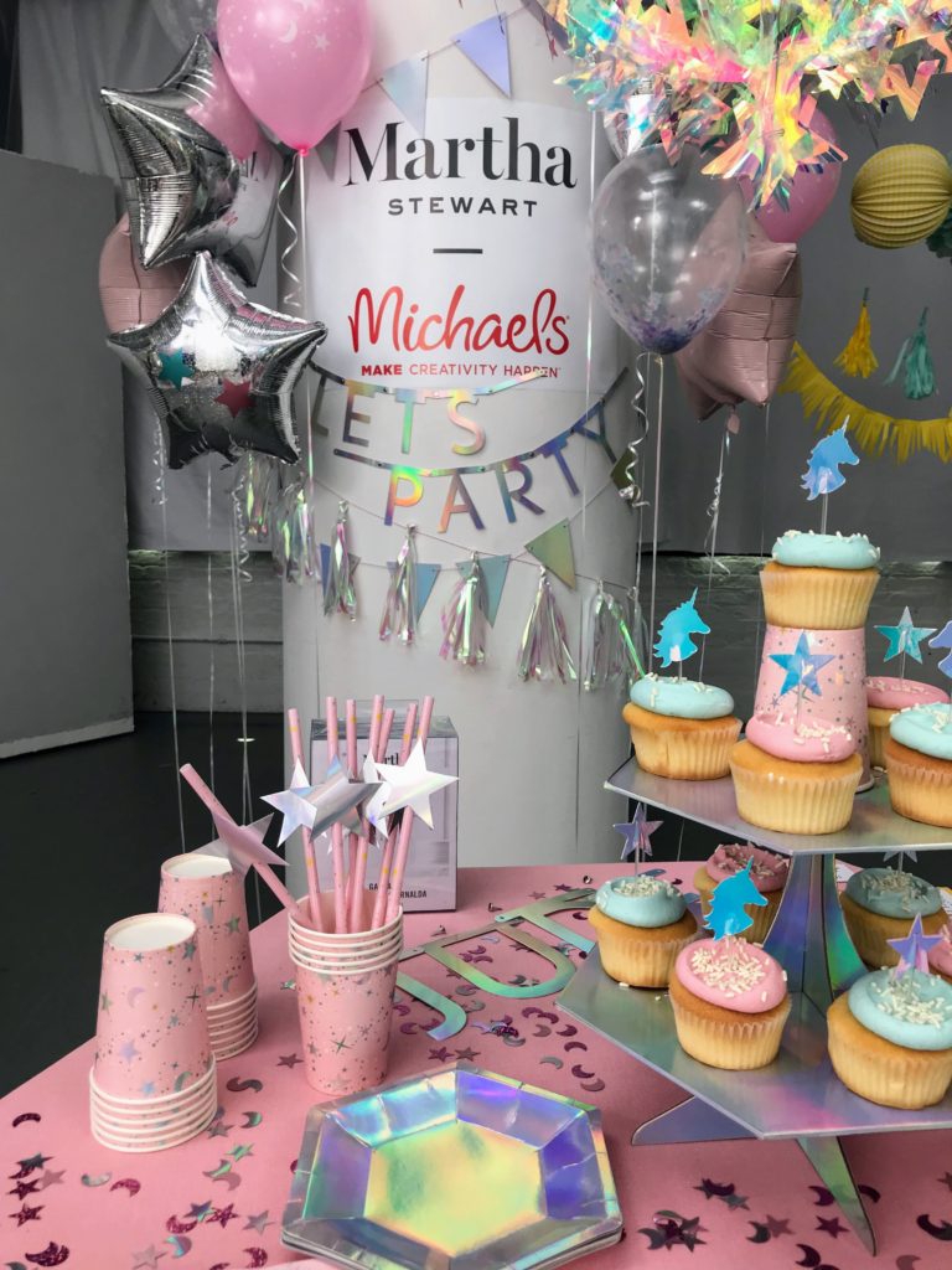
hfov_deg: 49.7
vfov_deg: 63.4
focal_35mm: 28
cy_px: 635
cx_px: 476
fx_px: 1027
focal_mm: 3.99
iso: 20
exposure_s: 1/157
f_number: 1.8
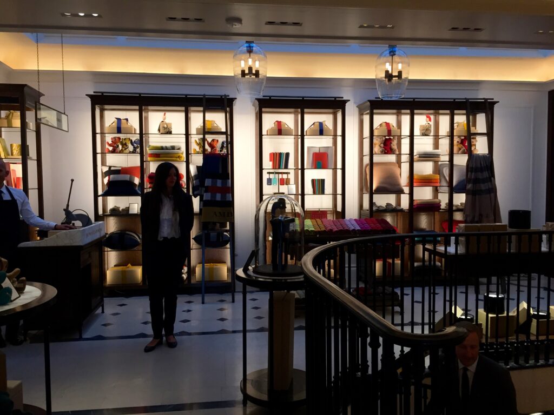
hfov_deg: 61.7
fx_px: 464
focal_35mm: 29
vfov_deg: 48.2
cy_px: 208
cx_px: 277
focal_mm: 4.15
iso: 40
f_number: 2.2
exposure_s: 1/30
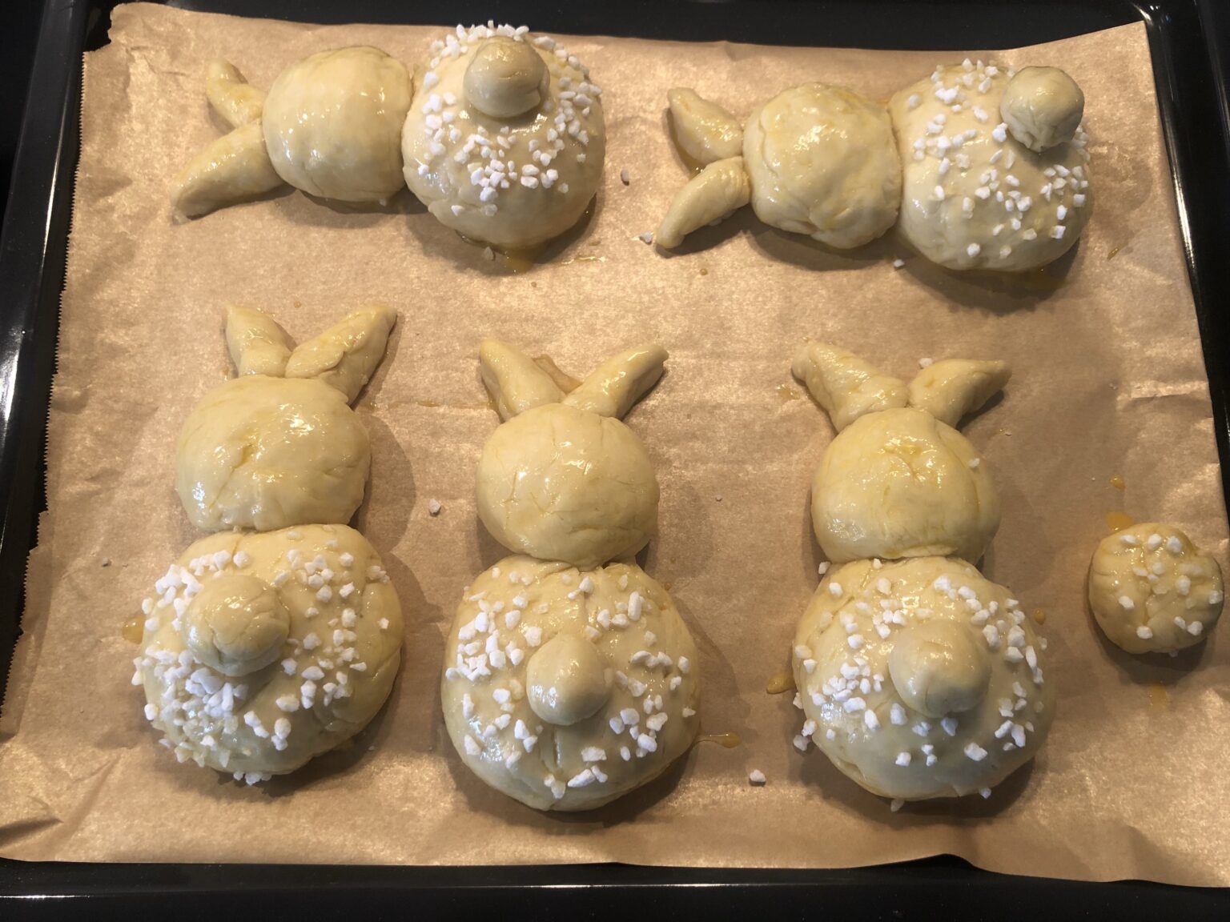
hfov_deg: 63.4
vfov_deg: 49.7
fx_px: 995
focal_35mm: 28
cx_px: 615
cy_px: 461
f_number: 1.8
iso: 40
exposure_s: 1/20
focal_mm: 3.99
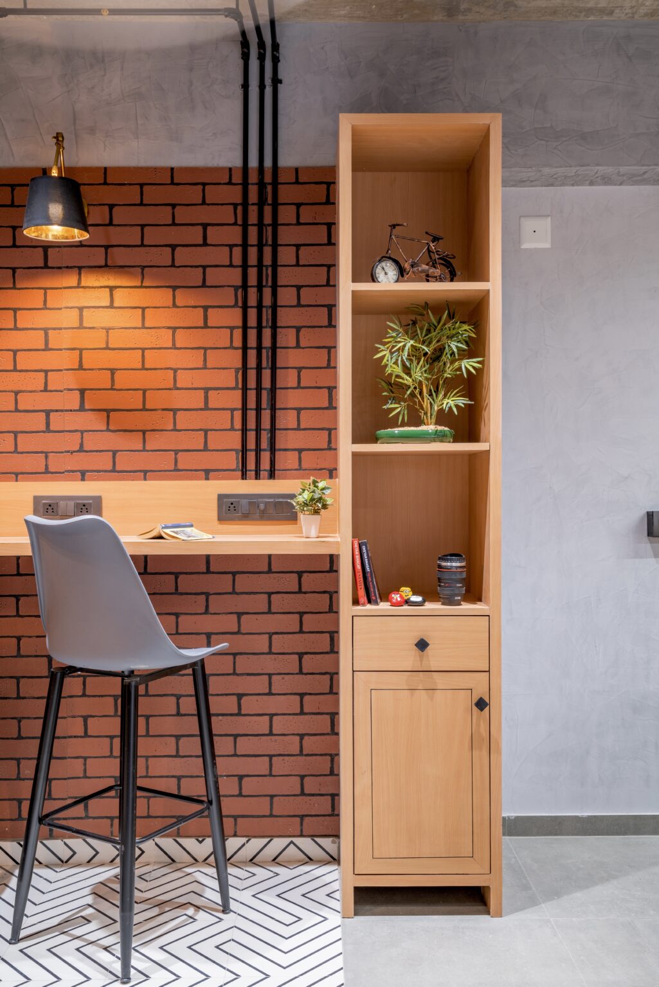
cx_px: 330
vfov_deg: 57.2
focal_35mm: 33
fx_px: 905
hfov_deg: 40.0
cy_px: 494
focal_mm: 33
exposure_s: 1.3
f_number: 9
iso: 100
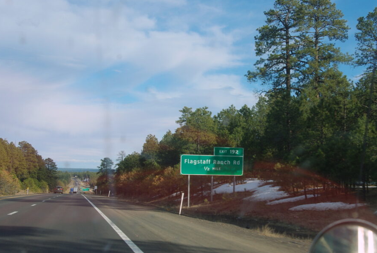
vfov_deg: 23.1
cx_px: 225
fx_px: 619
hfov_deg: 33.8
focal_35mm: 59
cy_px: 144
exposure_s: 1/180
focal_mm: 33
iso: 100
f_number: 8
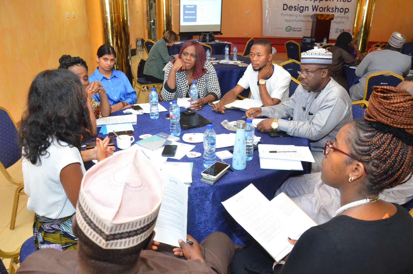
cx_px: 206
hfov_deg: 67.5
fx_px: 309
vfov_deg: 47.7
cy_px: 137
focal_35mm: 27
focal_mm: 18
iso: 1250
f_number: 5.6
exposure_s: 1/50
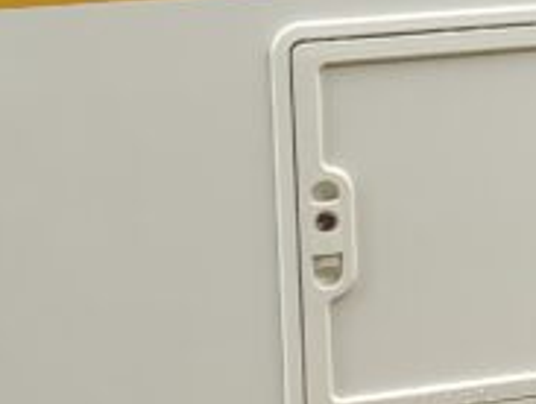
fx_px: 2079
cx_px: 975
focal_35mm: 134
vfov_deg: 10.8
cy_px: -152
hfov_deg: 13.2
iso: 50
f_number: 1.89
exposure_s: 1/151
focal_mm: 5.89
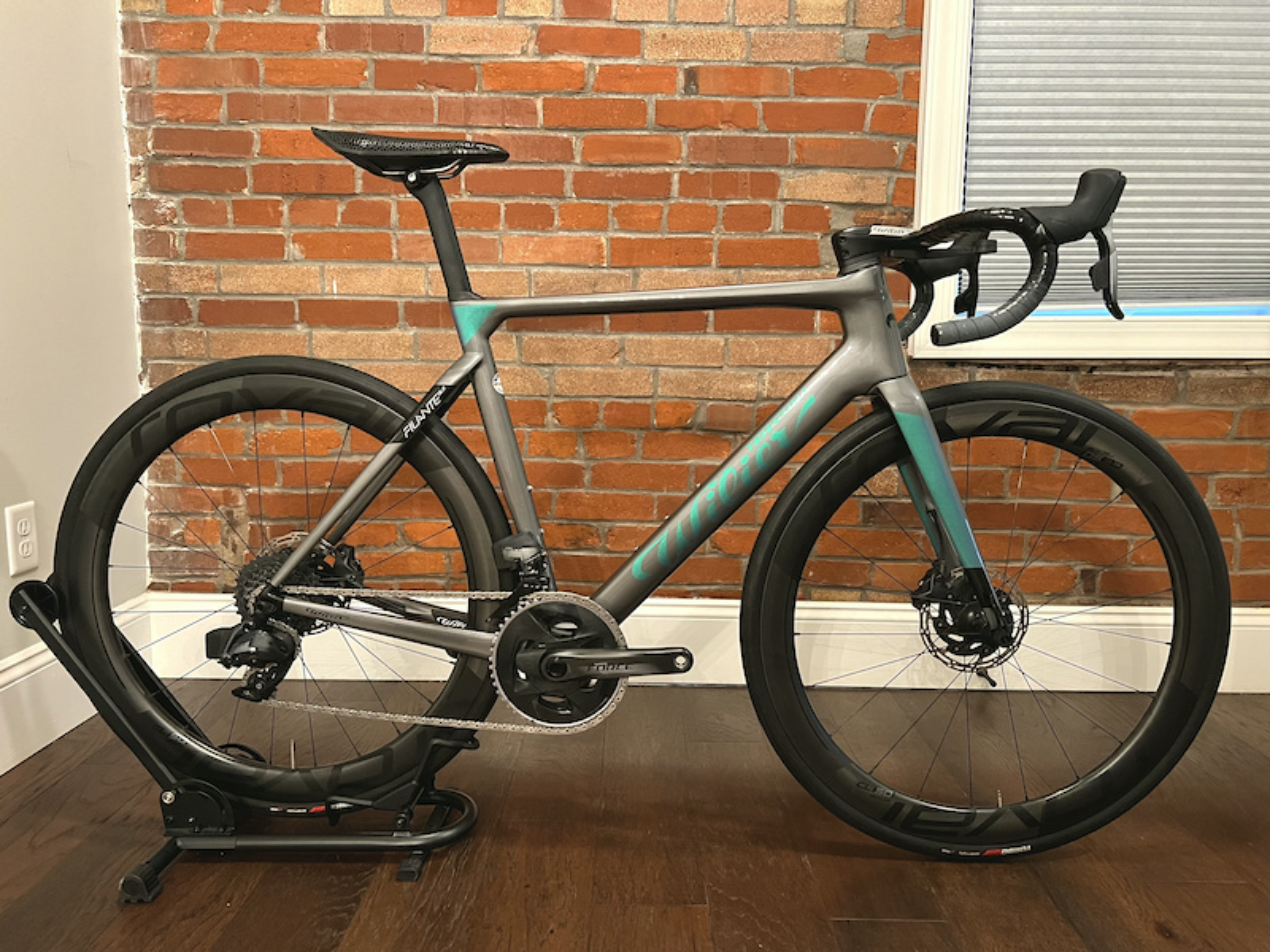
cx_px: 635
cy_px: 476
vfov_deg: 53.1
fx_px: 954
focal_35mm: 26
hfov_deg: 67.3
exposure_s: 1/40
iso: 500
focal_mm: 5.7
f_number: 1.5
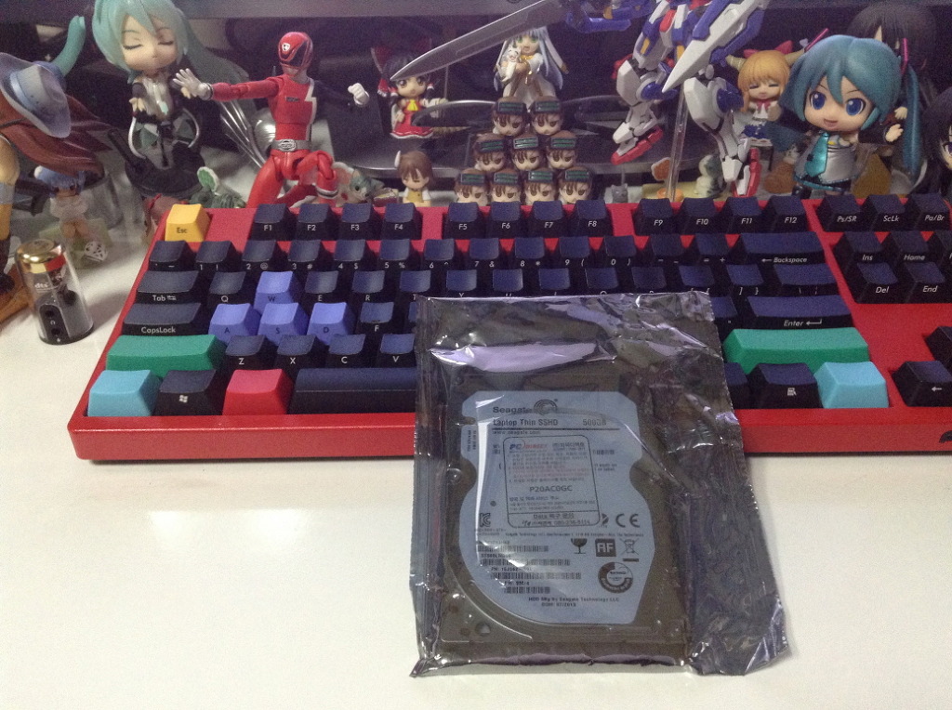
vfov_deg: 42.8
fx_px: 906
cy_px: 355
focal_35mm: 33
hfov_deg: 55.4
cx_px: 476
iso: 250
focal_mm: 3.3
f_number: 2.4
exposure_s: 1/24
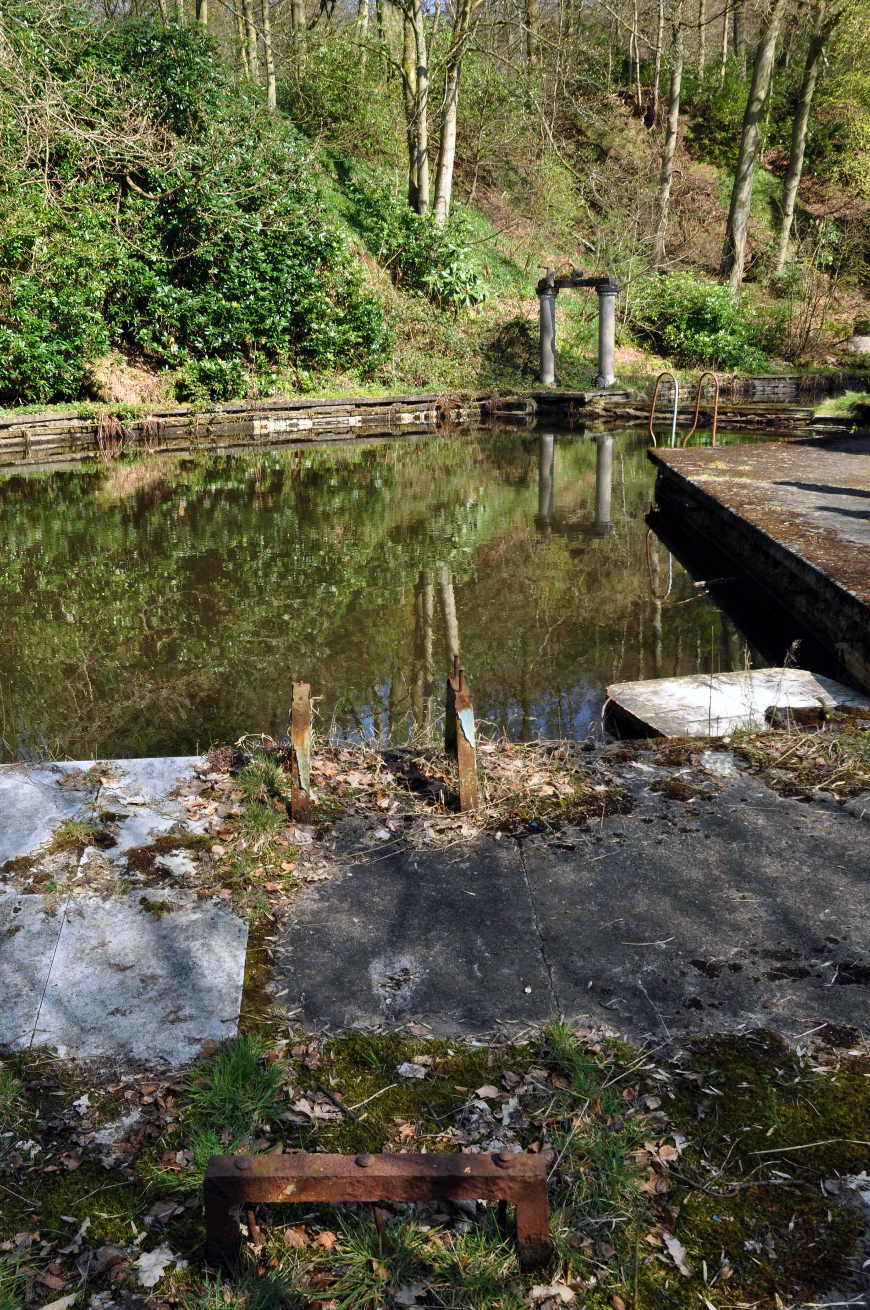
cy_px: 655
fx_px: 1199
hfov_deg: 39.9
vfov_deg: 57.3
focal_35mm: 33
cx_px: 435
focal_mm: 22
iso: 400
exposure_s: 1/60
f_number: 13
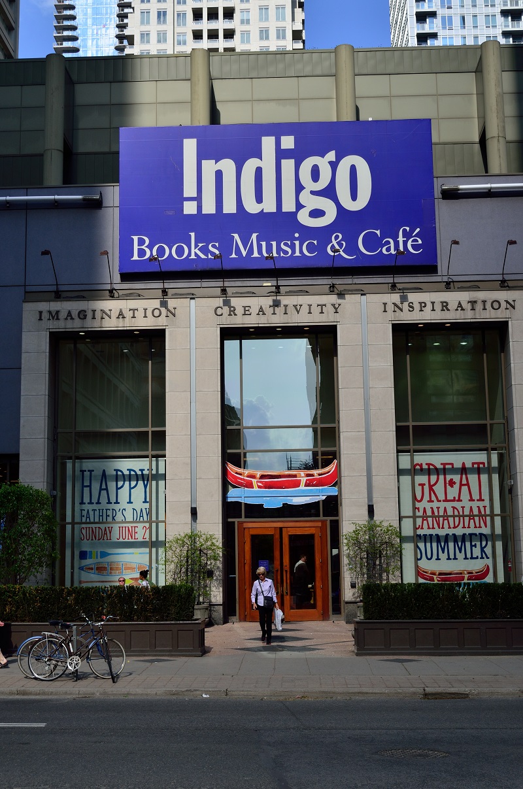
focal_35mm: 48
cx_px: 262
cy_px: 394
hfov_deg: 28.0
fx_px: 1050
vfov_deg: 41.2
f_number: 8
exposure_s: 1/400
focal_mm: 32
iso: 100
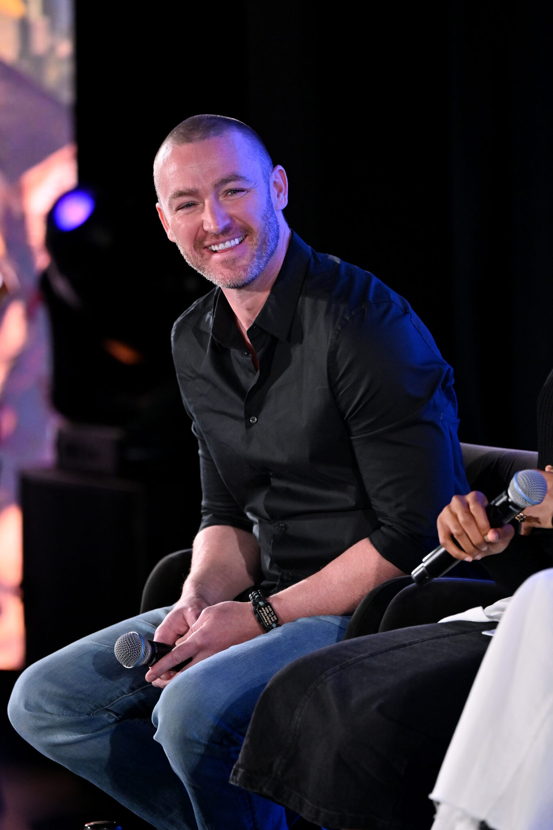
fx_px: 6917
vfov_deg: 6.9
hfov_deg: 4.6
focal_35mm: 300
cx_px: 276
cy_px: 415
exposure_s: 1/640
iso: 800
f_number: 2.8
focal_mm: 200
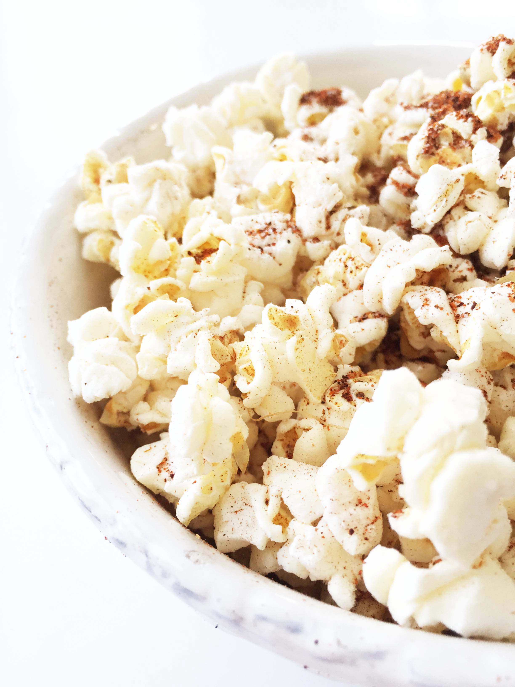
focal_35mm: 29
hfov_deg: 48.2
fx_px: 575
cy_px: 344
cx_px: 258
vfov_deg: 61.7
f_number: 2.2
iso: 50
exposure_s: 1/30
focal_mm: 4.15
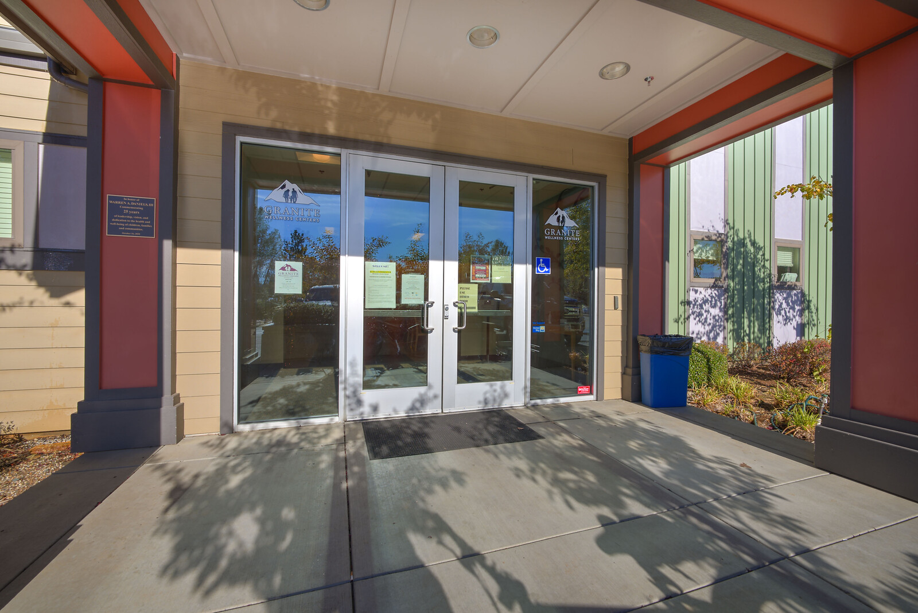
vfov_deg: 81.3
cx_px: 459
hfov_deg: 104.2
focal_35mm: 14
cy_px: 306
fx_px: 357
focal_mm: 14
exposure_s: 1/125
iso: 125
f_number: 8
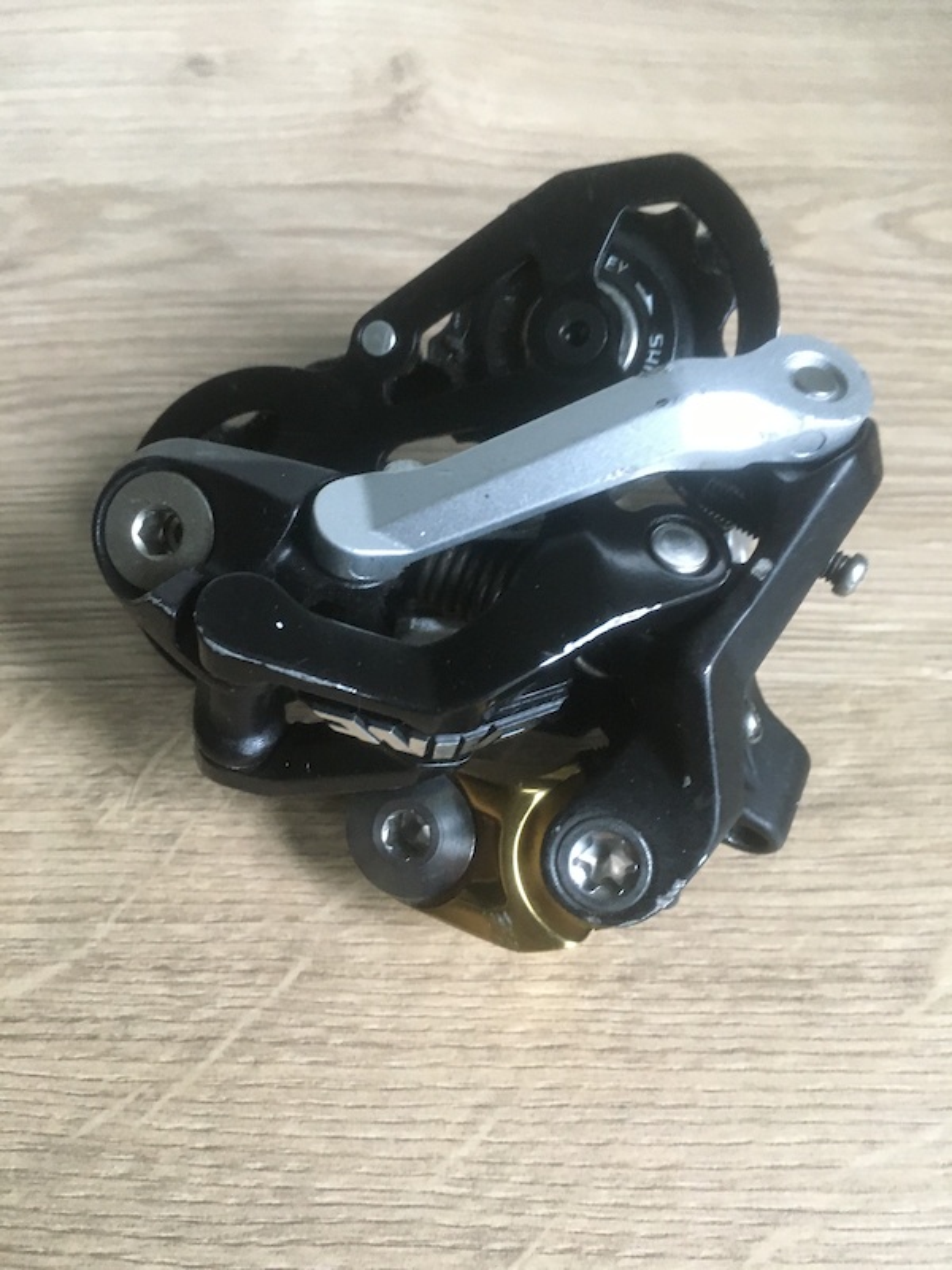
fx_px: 1063
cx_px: 476
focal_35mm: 29
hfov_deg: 48.2
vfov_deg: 61.7
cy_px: 635
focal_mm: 4.15
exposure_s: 1/25
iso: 200
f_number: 2.2
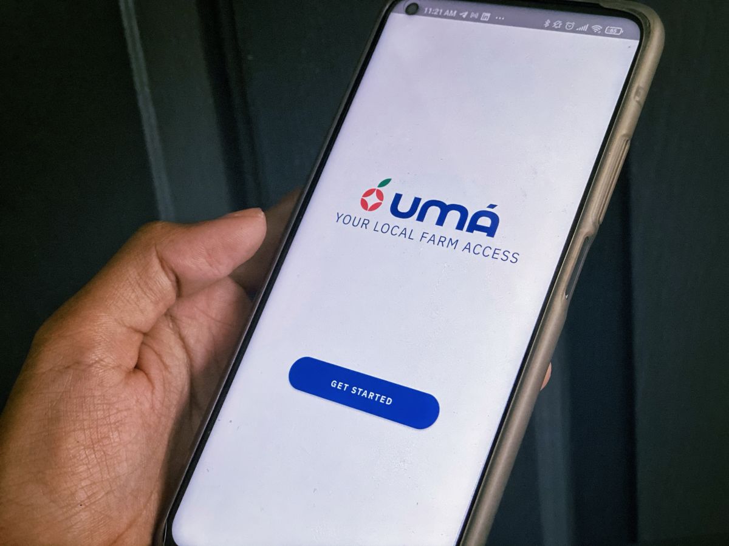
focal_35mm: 52
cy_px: 273
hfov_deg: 36.8
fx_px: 1095
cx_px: 364
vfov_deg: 28.0
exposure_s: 1/40
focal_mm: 6
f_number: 2
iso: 200
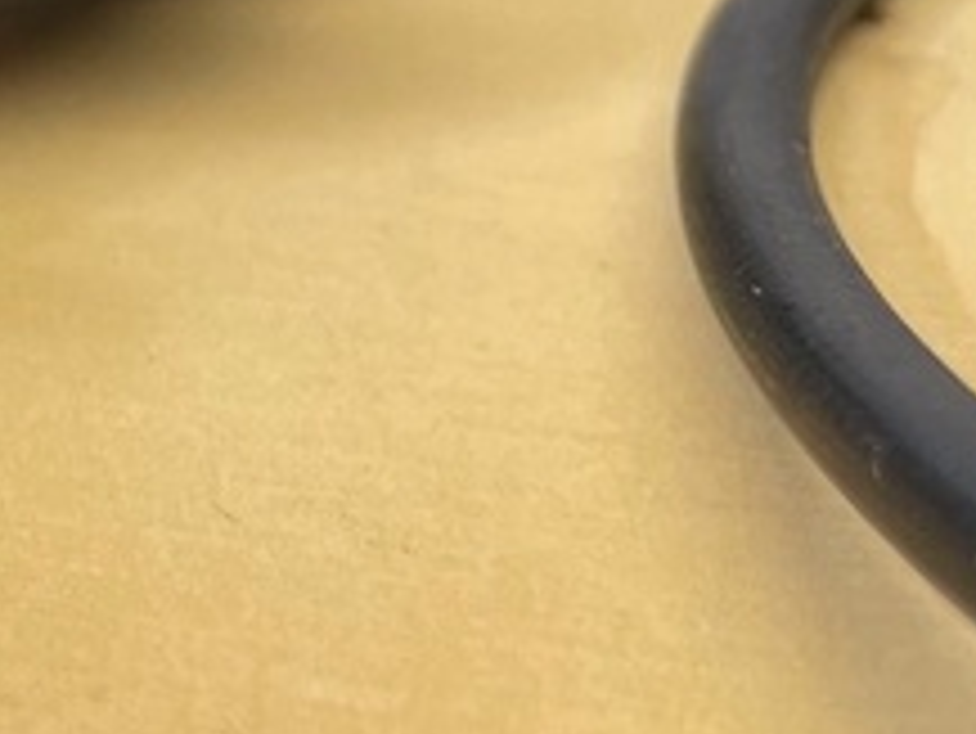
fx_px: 2708
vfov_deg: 14.7
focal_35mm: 96
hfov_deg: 17.3
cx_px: -684
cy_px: -257
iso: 125
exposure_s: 1/120
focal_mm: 4.2
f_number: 1.6
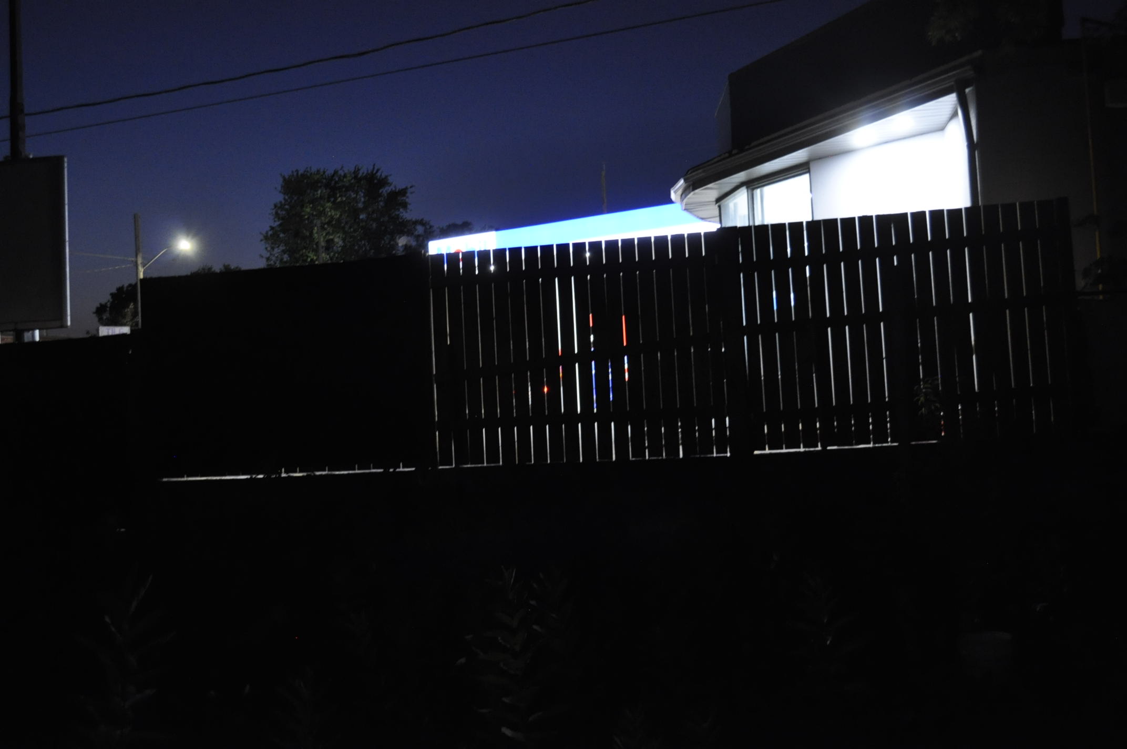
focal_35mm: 33
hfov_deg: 57.3
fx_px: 1032
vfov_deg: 39.9
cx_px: 564
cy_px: 374
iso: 1600
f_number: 4
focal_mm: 22
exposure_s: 1/8
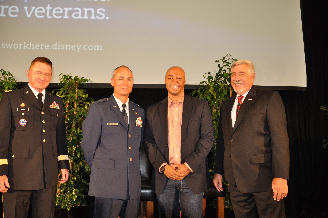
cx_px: 164
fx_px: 246
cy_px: 109
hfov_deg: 67.4
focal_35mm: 27
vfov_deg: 47.8
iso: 800
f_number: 3.5
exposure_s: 1/60
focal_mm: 18
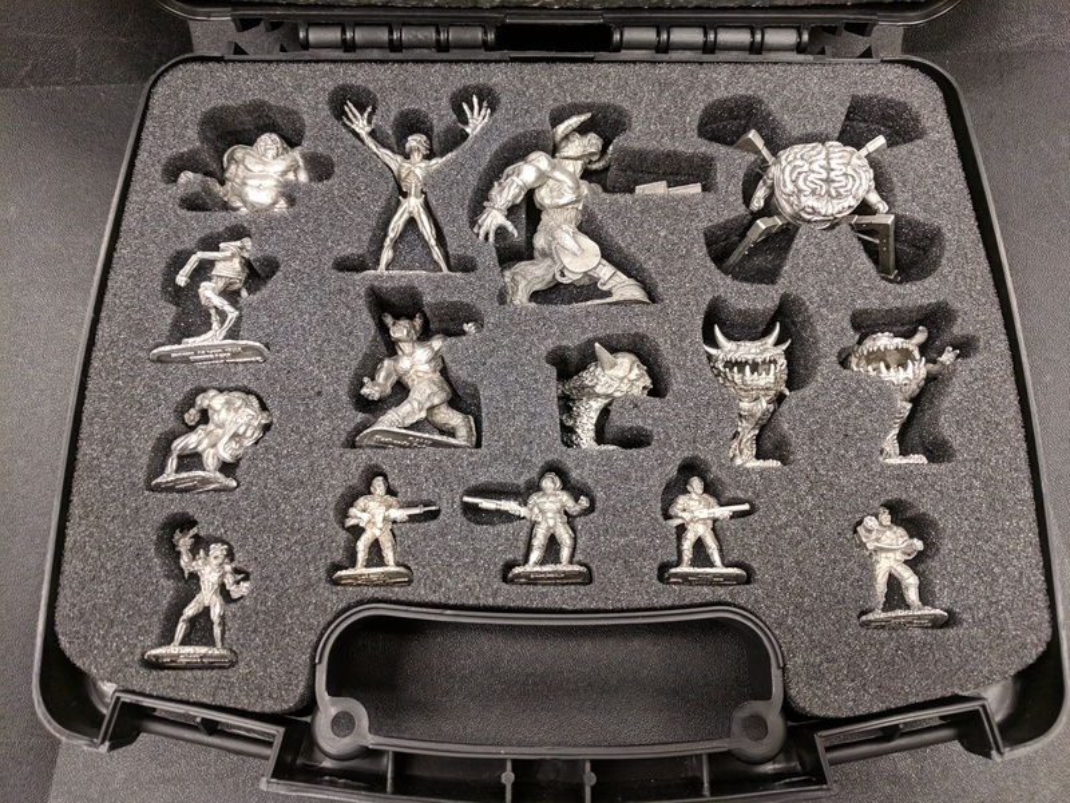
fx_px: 804
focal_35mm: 26
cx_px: 535
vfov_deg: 53.1
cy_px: 402
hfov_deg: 67.3
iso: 411
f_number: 2
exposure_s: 1/60
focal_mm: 4.67
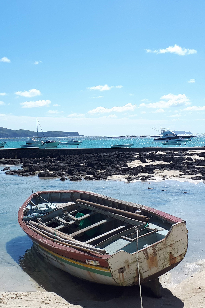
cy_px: 153
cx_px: 87
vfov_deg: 63.7
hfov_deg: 44.8
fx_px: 248
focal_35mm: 29
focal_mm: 3.6
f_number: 1.9
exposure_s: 1/1912
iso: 40
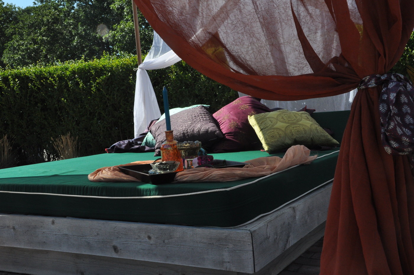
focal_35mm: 42
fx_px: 482
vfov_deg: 31.8
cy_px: 138
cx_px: 207
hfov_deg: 46.4
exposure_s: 1/400
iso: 640
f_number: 18
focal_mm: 28
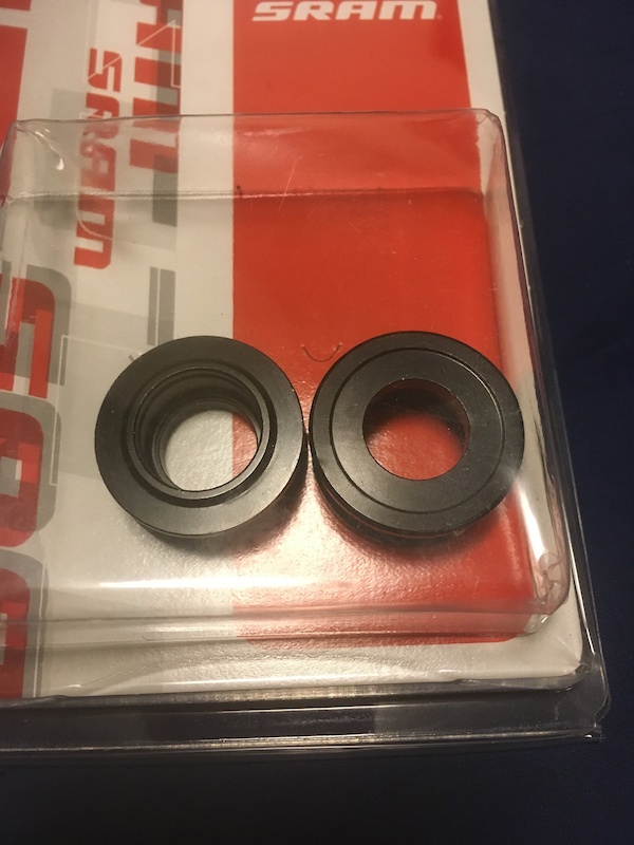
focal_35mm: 29
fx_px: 708
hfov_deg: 48.2
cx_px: 317
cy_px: 422
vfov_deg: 61.7
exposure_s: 1/30
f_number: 2.2
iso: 125
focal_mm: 4.15
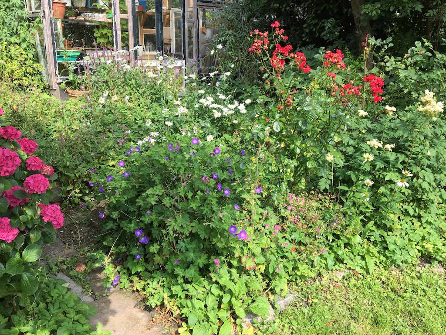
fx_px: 374
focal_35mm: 29
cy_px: 168
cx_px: 223
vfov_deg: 48.2
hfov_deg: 61.7
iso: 25
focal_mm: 4.15
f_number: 2.2
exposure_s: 1/553
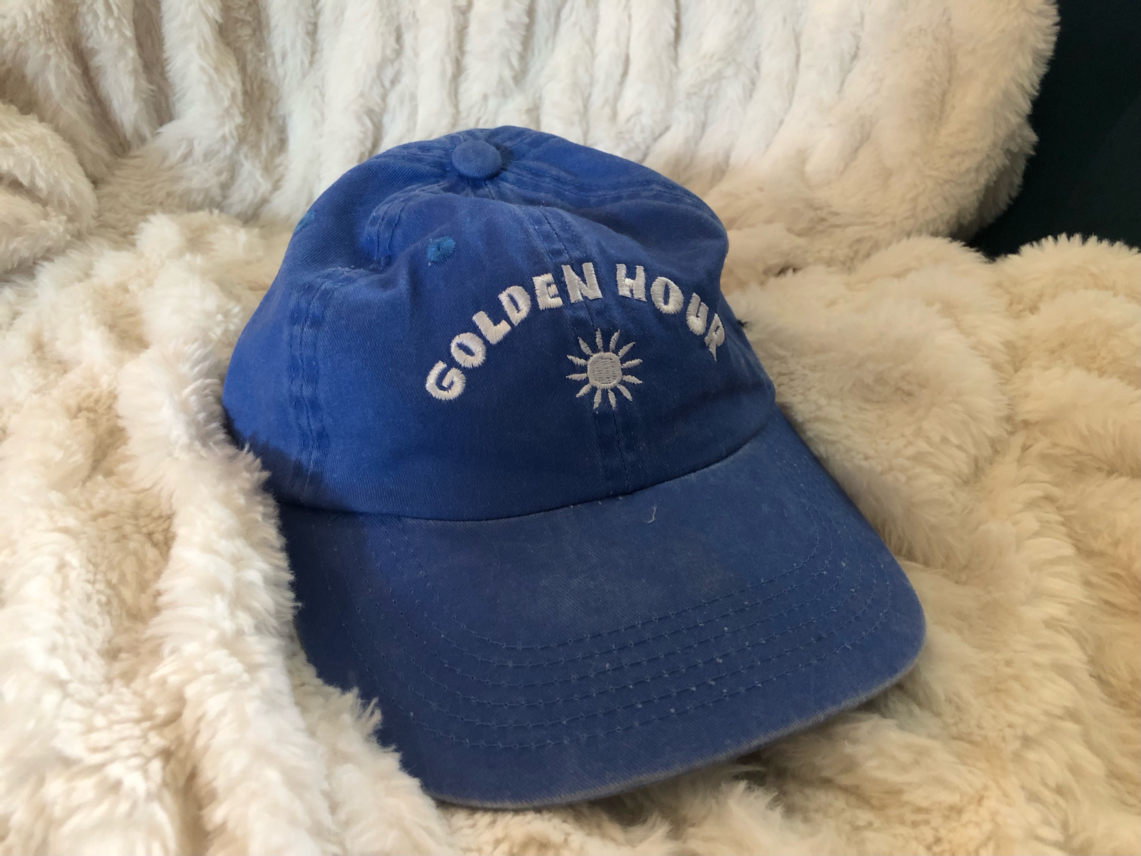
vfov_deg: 49.7
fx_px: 923
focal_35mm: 28
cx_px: 570
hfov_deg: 63.4
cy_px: 428
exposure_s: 1/15
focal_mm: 3.99
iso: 100
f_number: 1.8
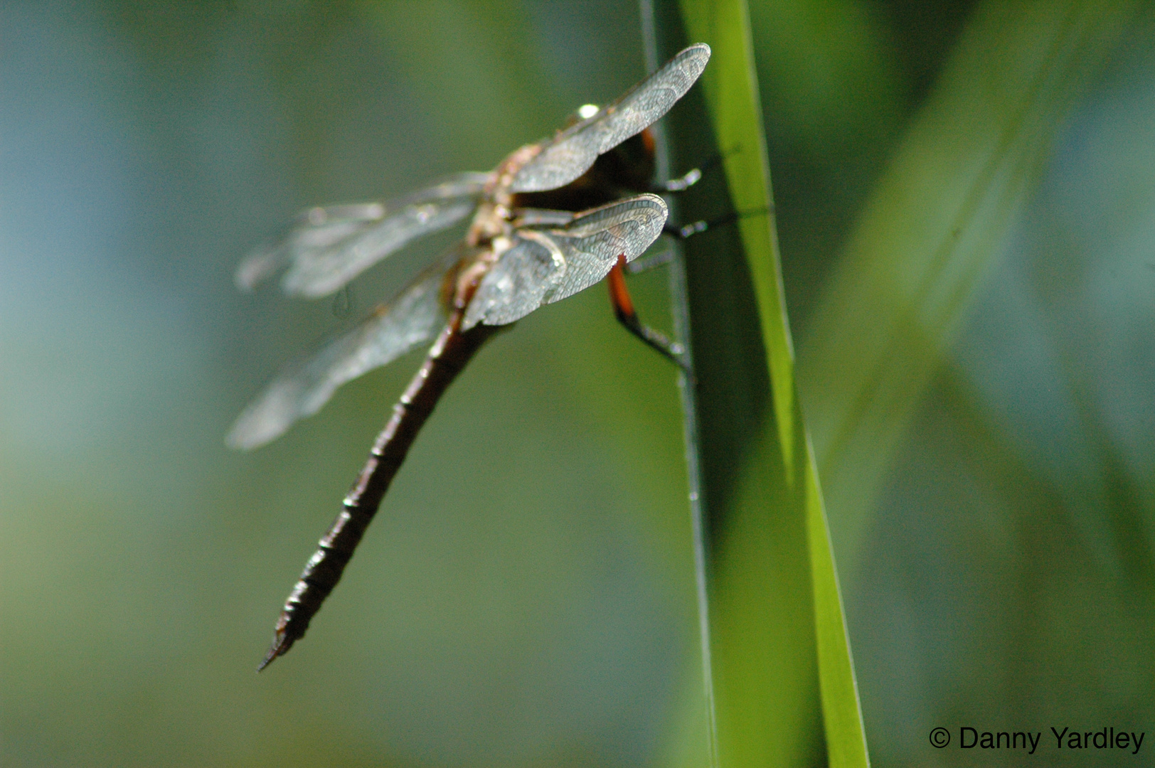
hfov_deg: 5.1
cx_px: 578
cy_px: 384
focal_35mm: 405
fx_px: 12983
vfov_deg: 3.4
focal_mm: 270
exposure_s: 1/1250
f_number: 8
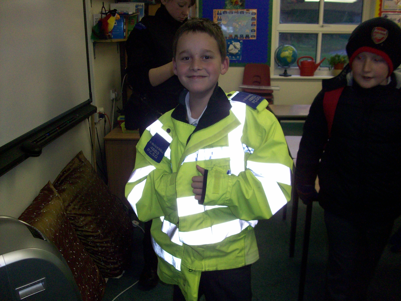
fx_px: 394
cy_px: 150
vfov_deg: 41.8
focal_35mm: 34
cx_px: 200
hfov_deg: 54.0
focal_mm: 5.7
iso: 160
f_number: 2.8
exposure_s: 1/60
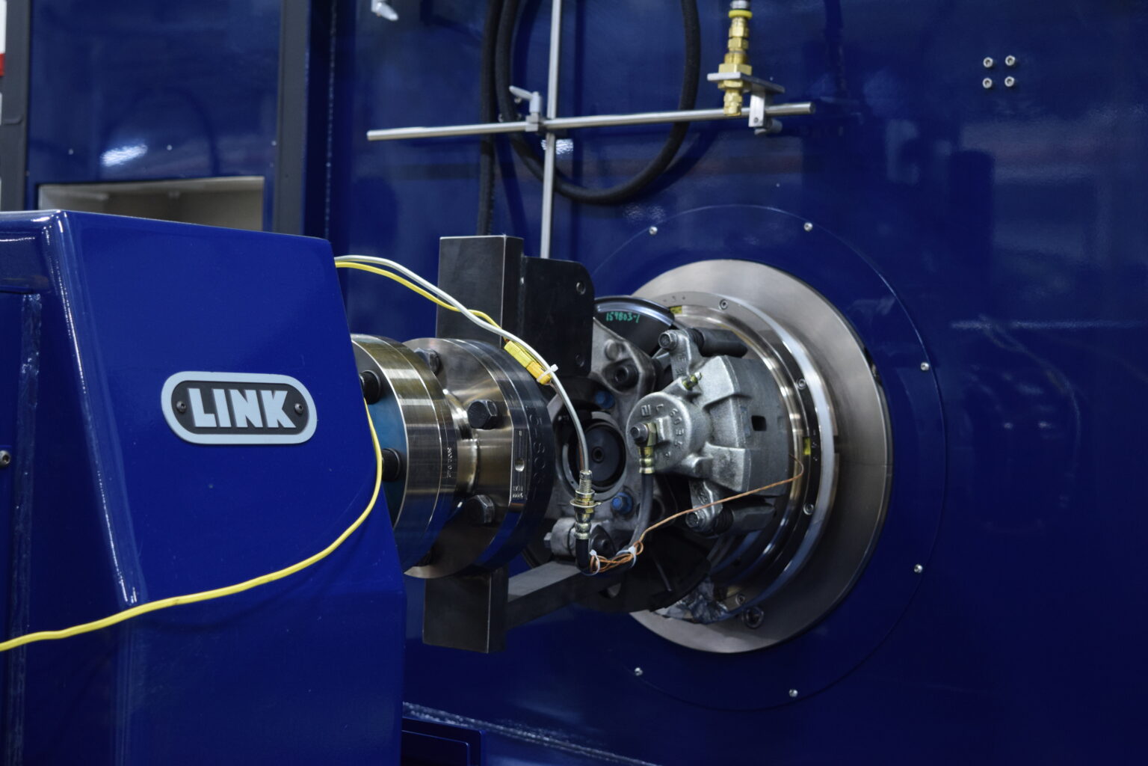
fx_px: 2152
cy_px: 383
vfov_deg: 20.2
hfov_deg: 29.9
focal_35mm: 68
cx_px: 574
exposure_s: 1/3
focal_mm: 45
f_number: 6.3
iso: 800
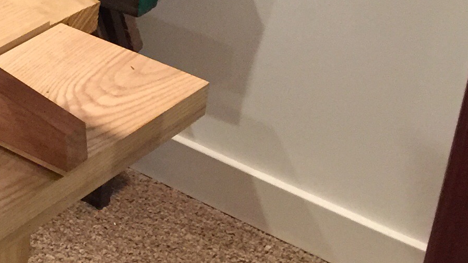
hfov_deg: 16.7
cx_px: -255
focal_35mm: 115
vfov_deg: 10.4
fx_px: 1427
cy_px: -42
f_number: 2.2
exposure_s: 1/15
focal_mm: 4.15
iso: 125
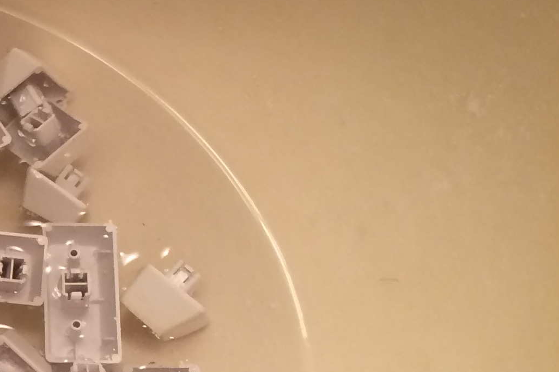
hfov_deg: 18.4
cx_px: -324
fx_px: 1491
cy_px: 336
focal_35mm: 96
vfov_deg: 14.1
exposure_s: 1/30
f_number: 2.2
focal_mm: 4.15
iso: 64
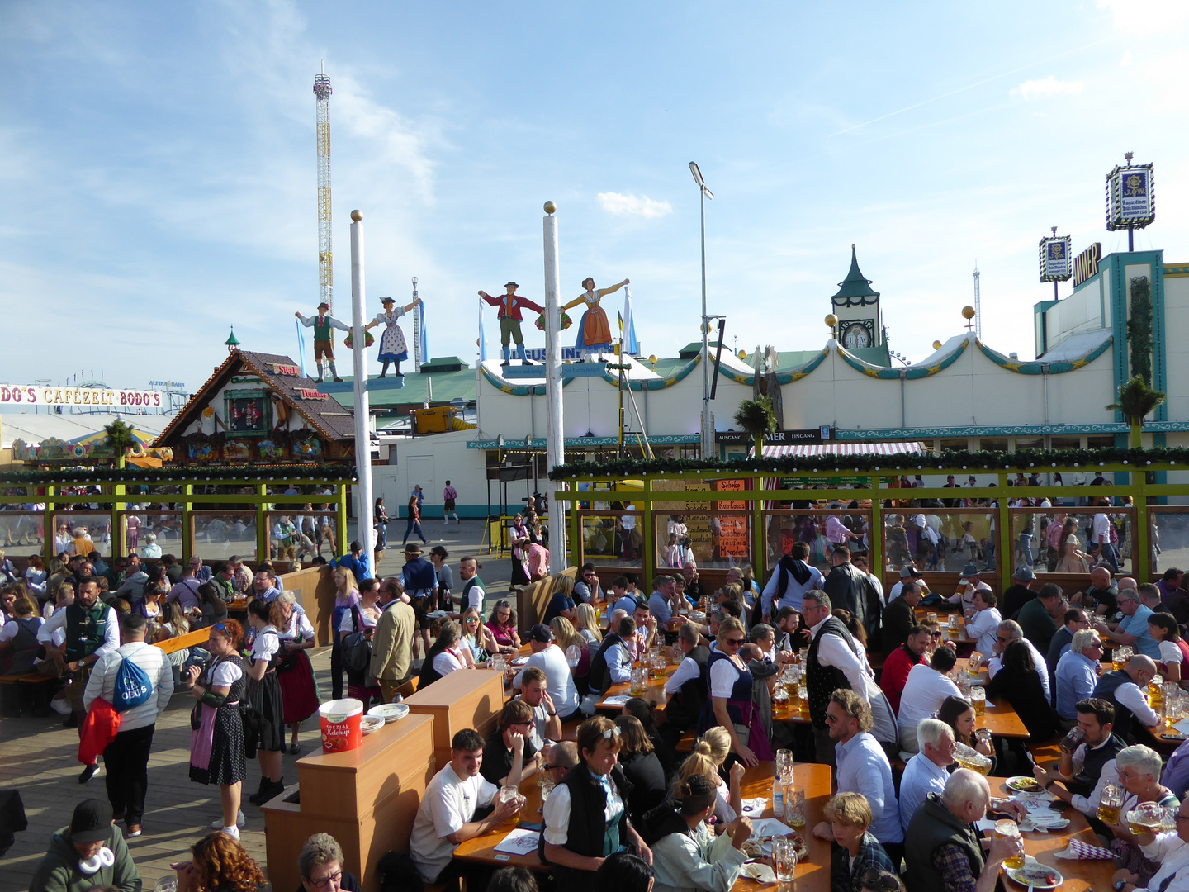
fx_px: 859
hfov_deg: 69.4
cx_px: 594
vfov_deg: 54.9
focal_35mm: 25
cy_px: 446
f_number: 3.3
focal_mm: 4.3
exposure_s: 1/640
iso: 80
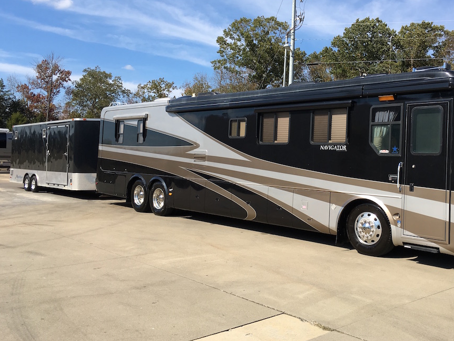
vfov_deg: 38.6
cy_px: 145
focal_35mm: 37
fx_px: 485
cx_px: 283
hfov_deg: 49.6
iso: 25
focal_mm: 4.15
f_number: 2.2
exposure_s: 1/1261
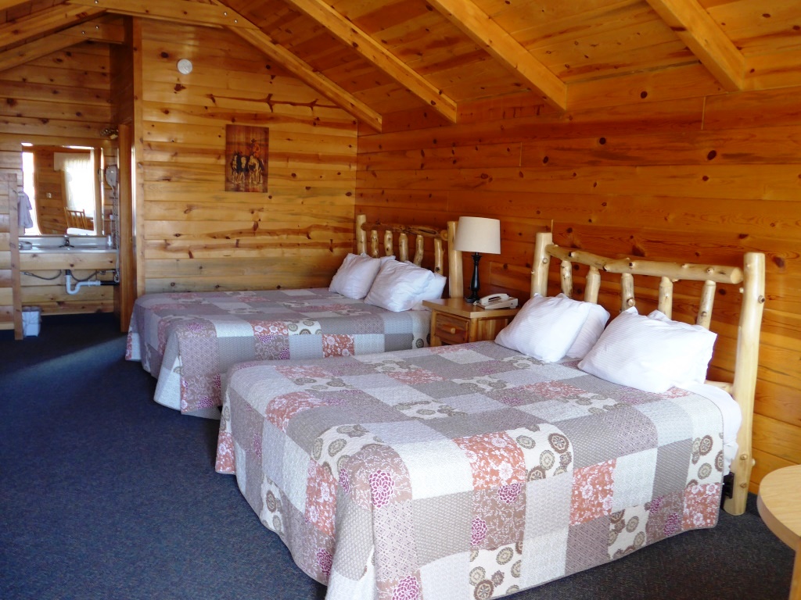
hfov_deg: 61.7
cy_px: 300
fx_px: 671
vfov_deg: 48.2
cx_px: 400
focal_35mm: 29
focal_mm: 6
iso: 200
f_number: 2
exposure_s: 1/60
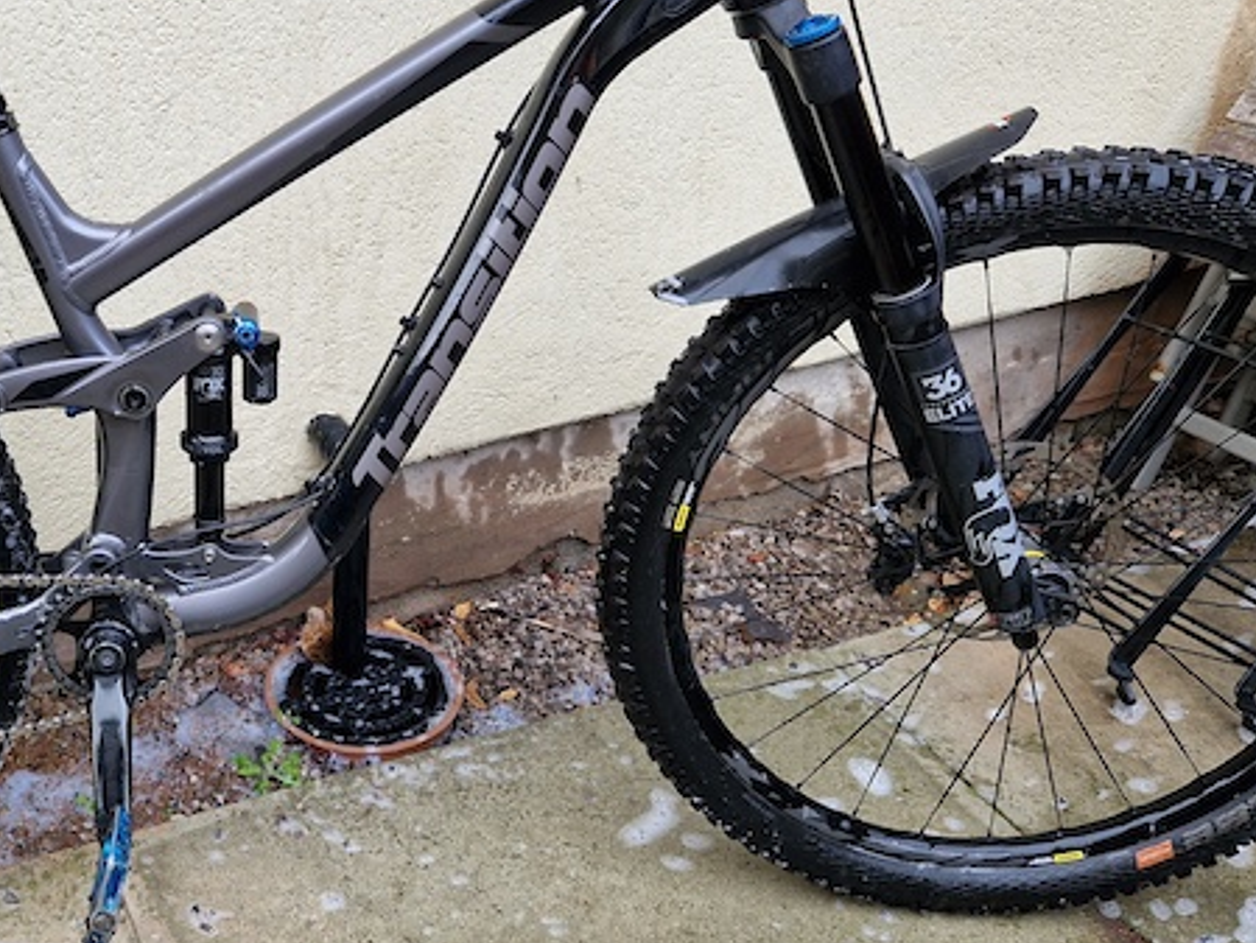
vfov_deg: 35.1
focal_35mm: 41
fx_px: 1488
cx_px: 299
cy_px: 439
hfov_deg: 44.1
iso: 80
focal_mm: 5.4
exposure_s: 1/180
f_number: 1.8
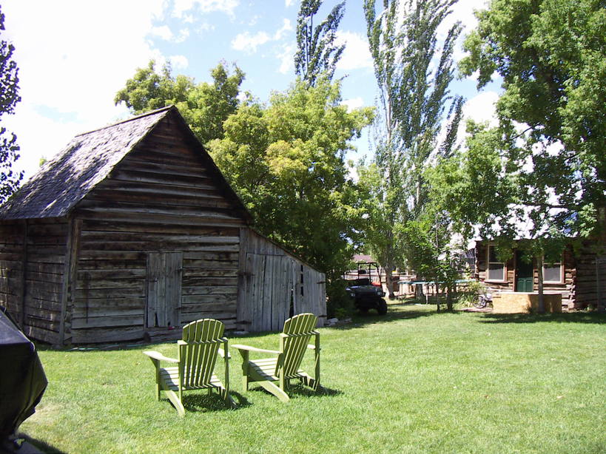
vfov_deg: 39.6
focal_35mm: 36
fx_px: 630
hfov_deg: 51.4
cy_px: 227
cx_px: 303
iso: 64
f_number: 6.7
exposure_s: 1/100
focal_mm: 4.7
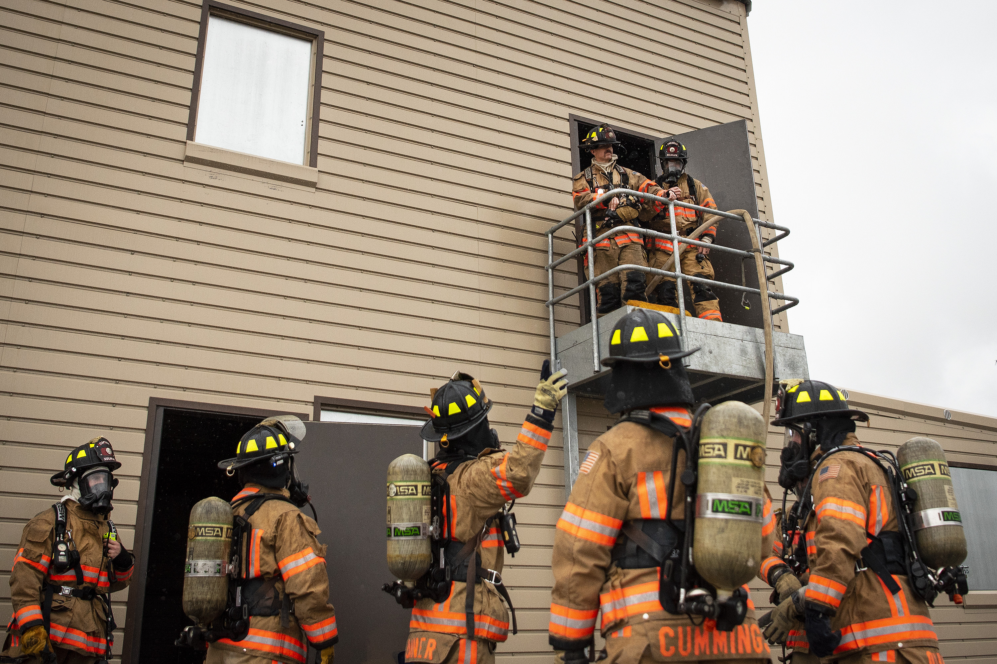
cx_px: 498
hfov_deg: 69.4
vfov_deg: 49.5
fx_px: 720
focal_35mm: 26
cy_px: 332
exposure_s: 1/3200
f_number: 2.8
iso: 640
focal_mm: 26
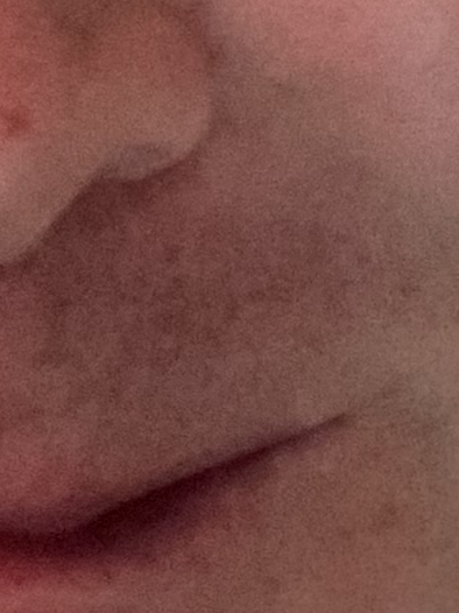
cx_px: -92
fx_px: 3326
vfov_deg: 10.4
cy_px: -68
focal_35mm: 188
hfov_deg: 7.8
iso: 800
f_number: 2.2
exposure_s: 1/15
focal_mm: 2.87
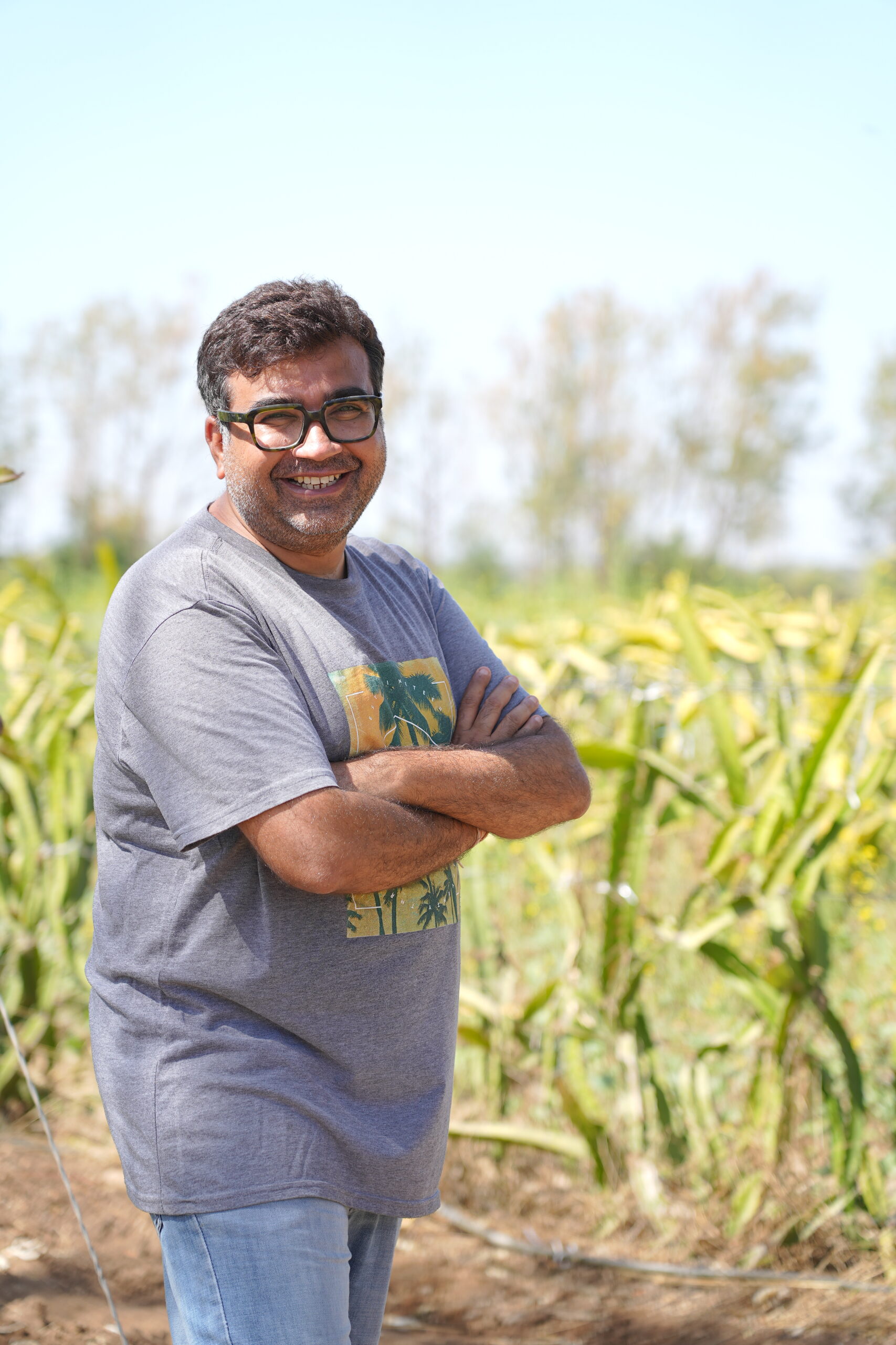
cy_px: 672
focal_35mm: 96
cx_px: 448
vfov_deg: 21.2
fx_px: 3583
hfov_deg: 14.3
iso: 100
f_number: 4
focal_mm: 96
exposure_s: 1/250
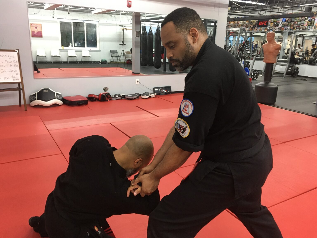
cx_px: 158
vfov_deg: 48.2
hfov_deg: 61.7
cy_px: 119
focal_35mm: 29
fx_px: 266
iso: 125
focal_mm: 4.15
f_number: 2.2
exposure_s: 1/30
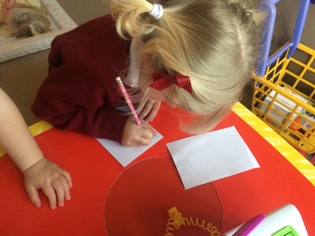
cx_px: 158
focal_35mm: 29
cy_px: 118
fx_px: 264
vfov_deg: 48.2
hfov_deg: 61.7
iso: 250
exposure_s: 1/20
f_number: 2.2
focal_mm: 4.15
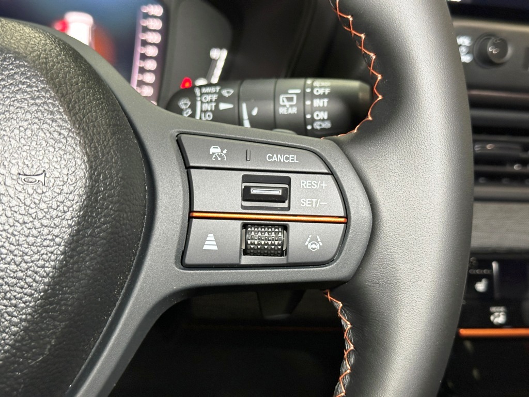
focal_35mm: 48
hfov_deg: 39.7
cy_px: 198
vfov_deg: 30.3
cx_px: 264
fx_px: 734
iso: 400
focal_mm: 6.86
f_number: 1.78
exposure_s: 1/40
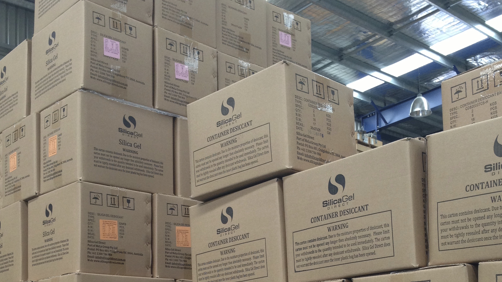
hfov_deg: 39.2
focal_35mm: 53
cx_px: 258
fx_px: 705
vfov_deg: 21.6
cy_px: 296
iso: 100
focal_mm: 4.13
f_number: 2.4
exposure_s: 1/120
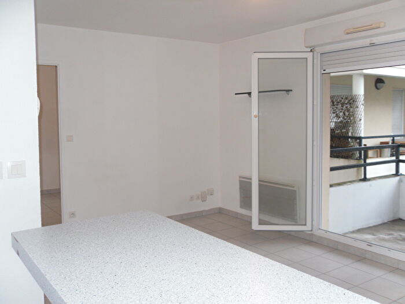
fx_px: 409
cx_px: 202
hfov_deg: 52.6
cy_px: 152
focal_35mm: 35
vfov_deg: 40.7
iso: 200
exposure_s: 1/45
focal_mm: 6.3
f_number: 3.5
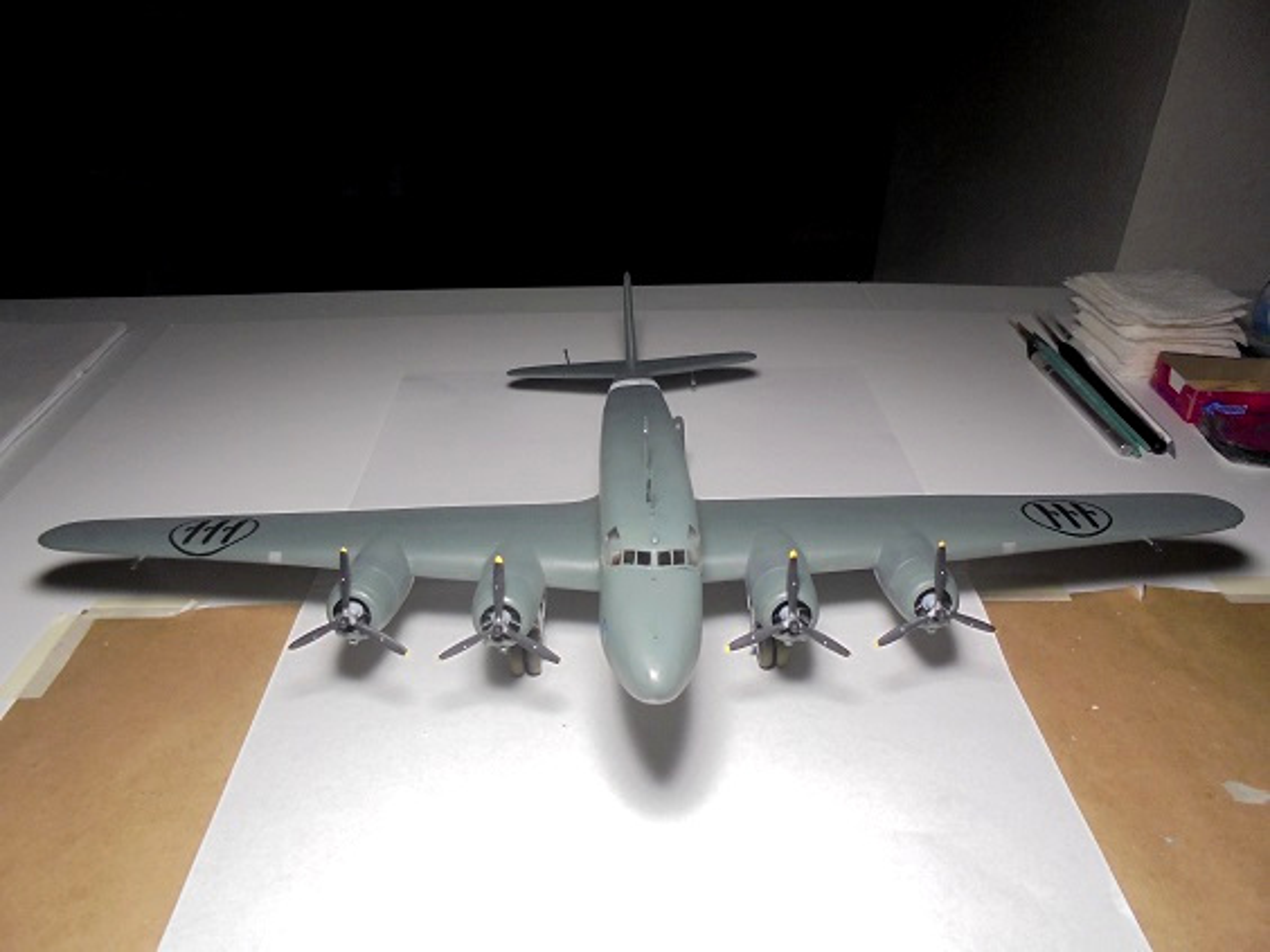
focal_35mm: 26
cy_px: 476
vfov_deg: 53.1
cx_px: 635
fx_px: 954
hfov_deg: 67.3
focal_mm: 4.6
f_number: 3.5
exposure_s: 1/30
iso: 250
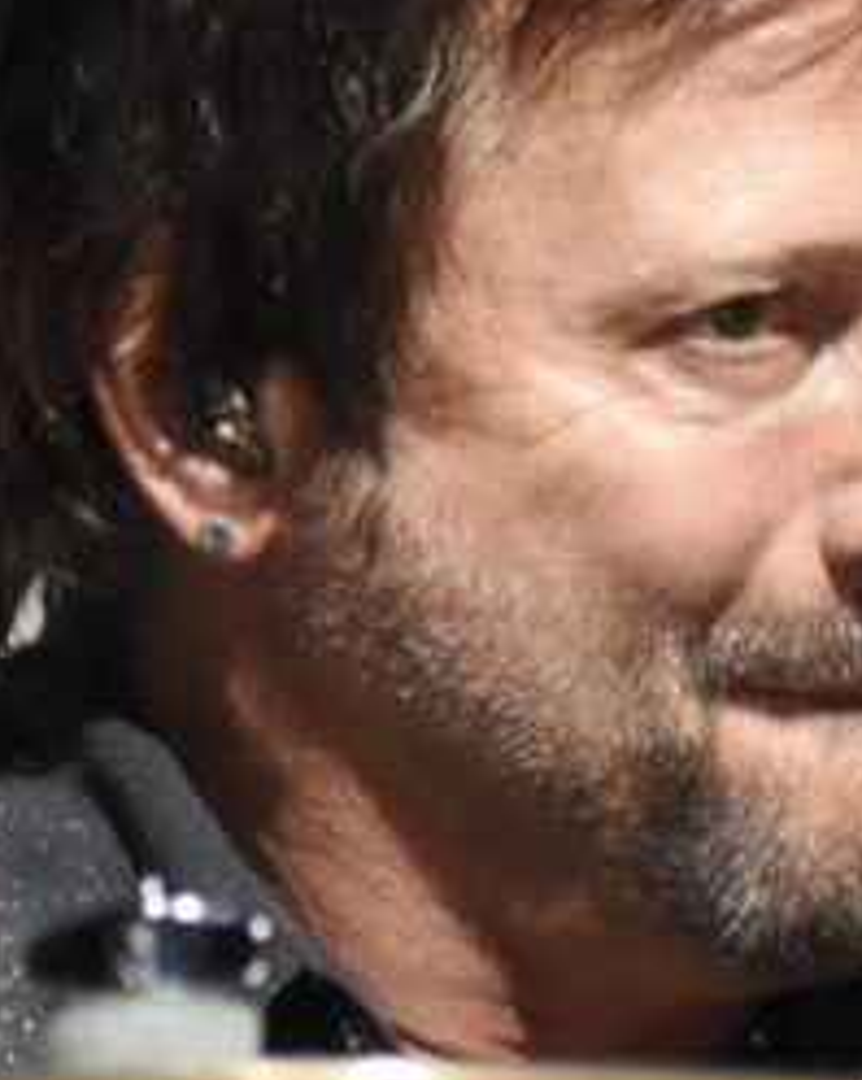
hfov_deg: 0.9
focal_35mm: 1774
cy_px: 727
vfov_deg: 1.1
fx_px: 56642
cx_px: -57
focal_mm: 260
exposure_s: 1/640
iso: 4000
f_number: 6
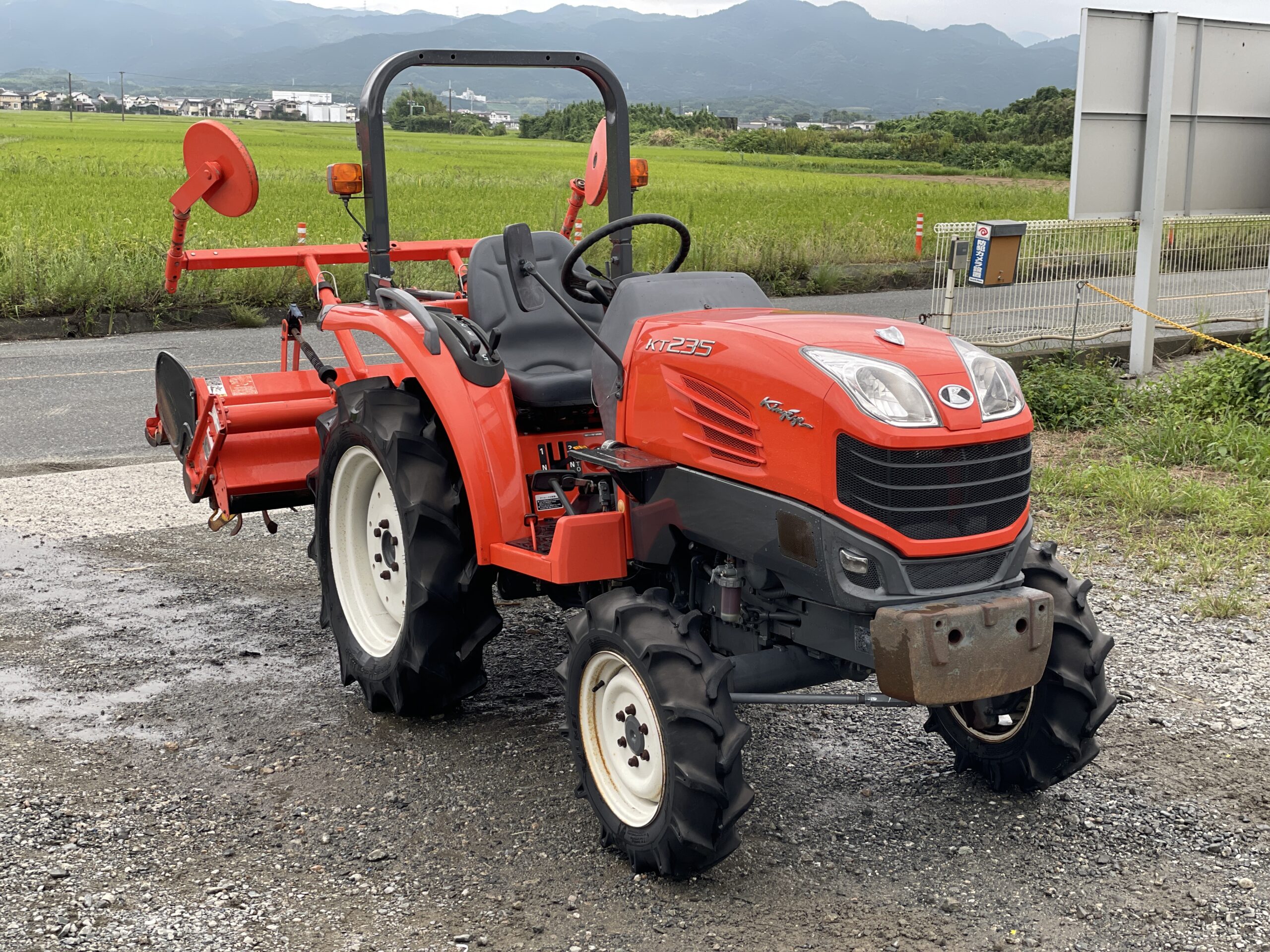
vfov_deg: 28.0
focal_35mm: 52
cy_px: 476
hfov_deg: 36.8
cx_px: 635
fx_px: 1908
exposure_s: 1/122
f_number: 2
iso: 32
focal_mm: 6
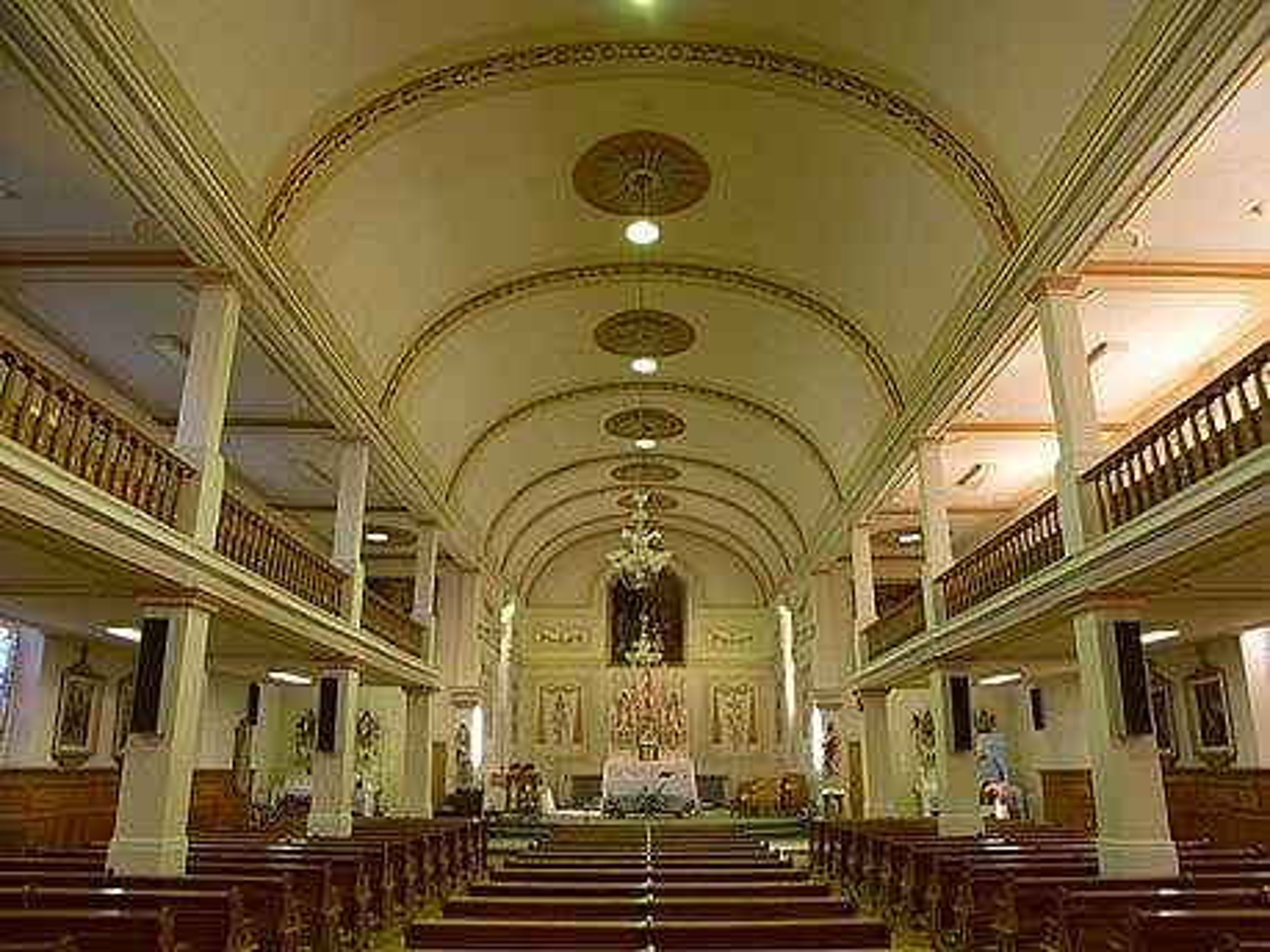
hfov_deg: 49.0
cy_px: 476
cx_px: 635
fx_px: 1394
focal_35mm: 38
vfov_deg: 37.7
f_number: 2.8
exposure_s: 1/10
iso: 100
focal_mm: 8
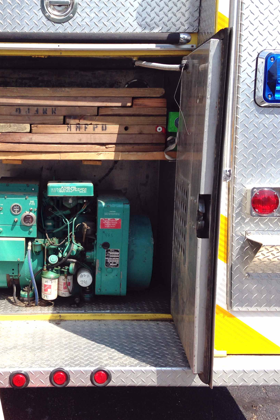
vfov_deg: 42.7
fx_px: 536
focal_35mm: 46
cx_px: 65
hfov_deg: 28.7
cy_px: 211
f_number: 2.4
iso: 50
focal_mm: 4.12
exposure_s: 1/1043
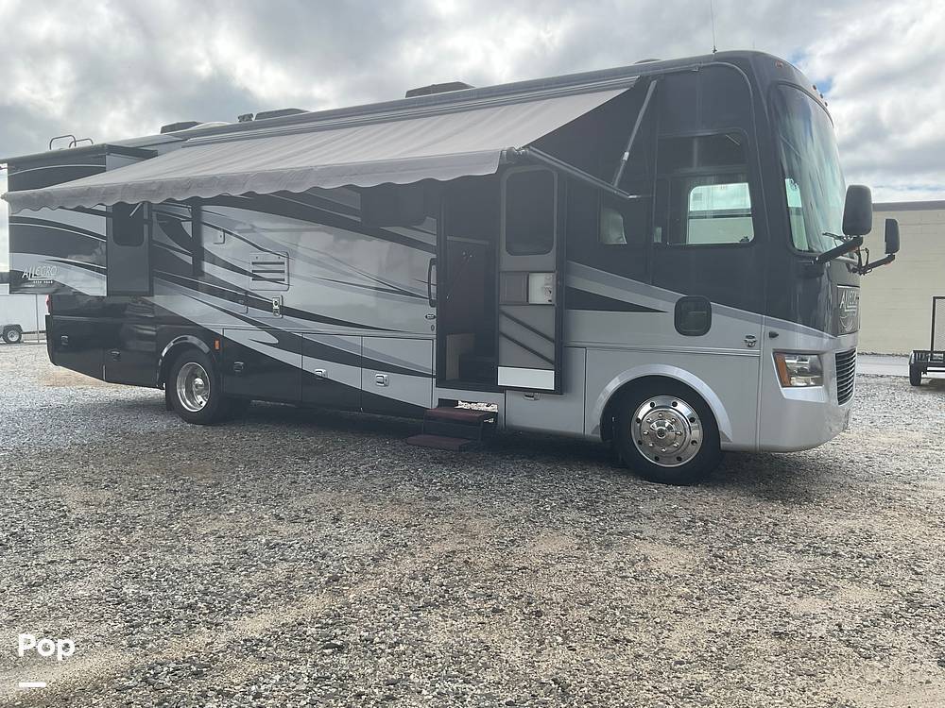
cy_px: 354
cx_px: 472
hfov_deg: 61.7
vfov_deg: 48.2
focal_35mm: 29
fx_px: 792
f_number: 1.8
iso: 16
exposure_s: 1/1035
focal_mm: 3
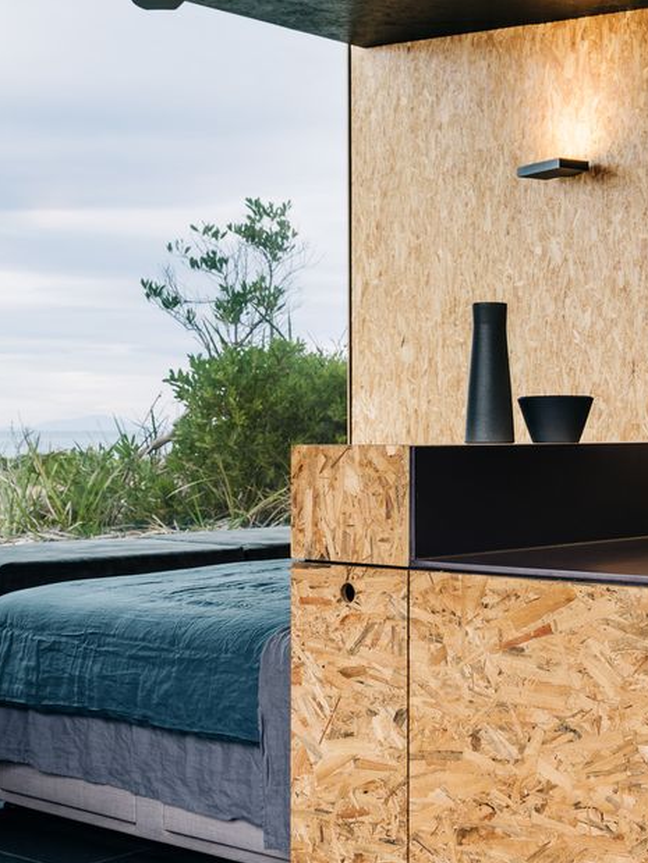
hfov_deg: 23.8
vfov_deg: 32.2
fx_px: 1498
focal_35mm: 60
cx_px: 577
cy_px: 408
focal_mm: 39.6
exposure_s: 1/10
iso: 100
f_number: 11
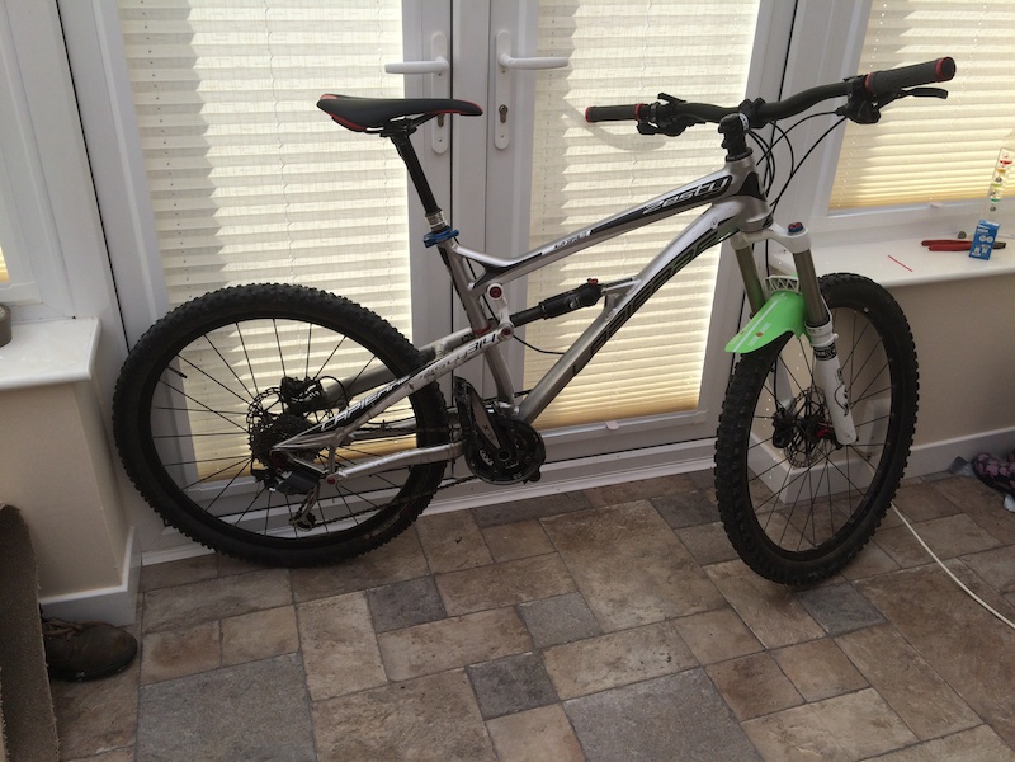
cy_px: 381
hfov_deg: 61.7
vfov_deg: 48.2
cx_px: 508
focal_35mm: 29
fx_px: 850
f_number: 2.2
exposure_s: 1/720
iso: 32
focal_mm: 4.15
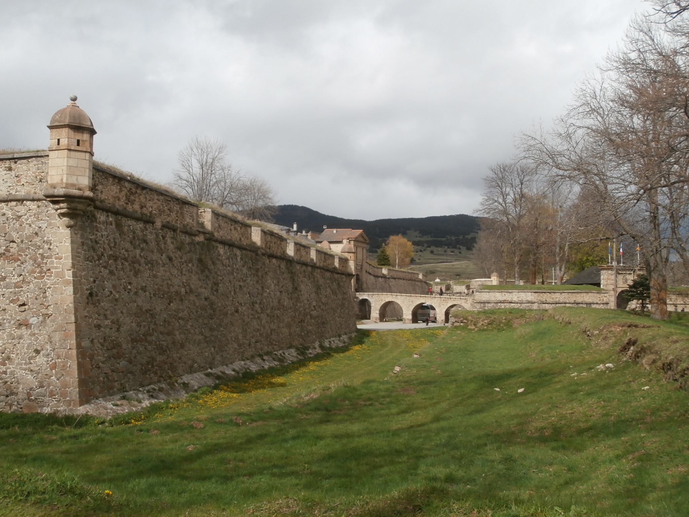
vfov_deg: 37.7
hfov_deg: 49.0
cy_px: 258
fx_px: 756
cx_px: 344
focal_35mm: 38
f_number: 3.9
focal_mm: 6.67
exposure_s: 1/1000
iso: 100
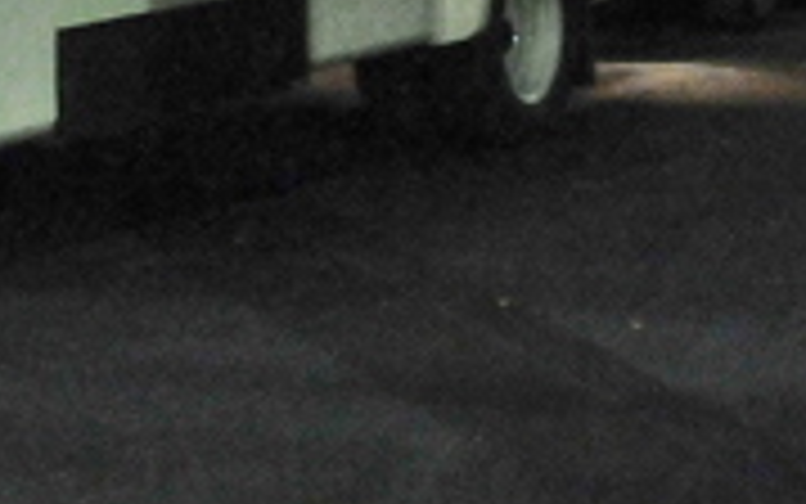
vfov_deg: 8.5
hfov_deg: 13.8
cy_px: -254
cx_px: 18
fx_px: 3296
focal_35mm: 150
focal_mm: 22
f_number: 3.8
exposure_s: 1/40
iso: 3200
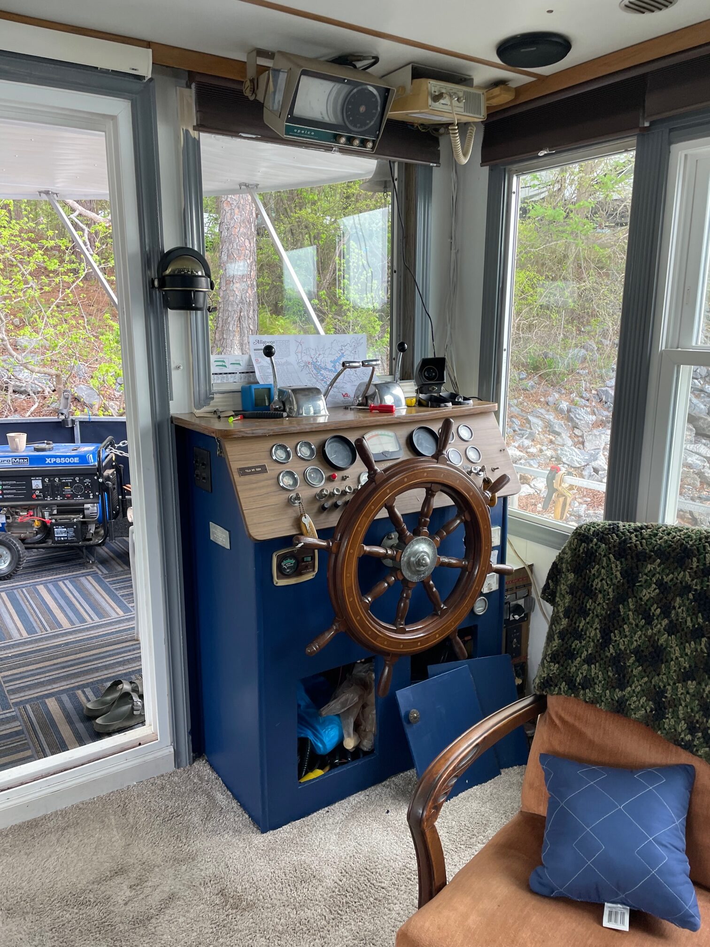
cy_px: 474
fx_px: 711
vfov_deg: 67.3
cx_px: 355
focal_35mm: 26
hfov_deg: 53.1
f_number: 1.6
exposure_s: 1/121
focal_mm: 4.2
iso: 64
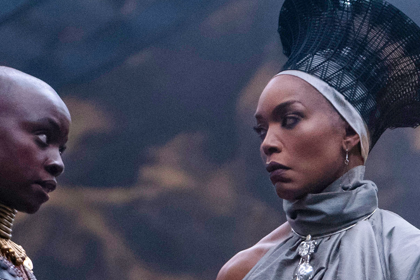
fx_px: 1563
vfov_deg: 10.2
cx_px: 173
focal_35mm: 134
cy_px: 202
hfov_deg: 15.3
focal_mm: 81
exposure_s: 1/250
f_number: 2.8
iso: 5000
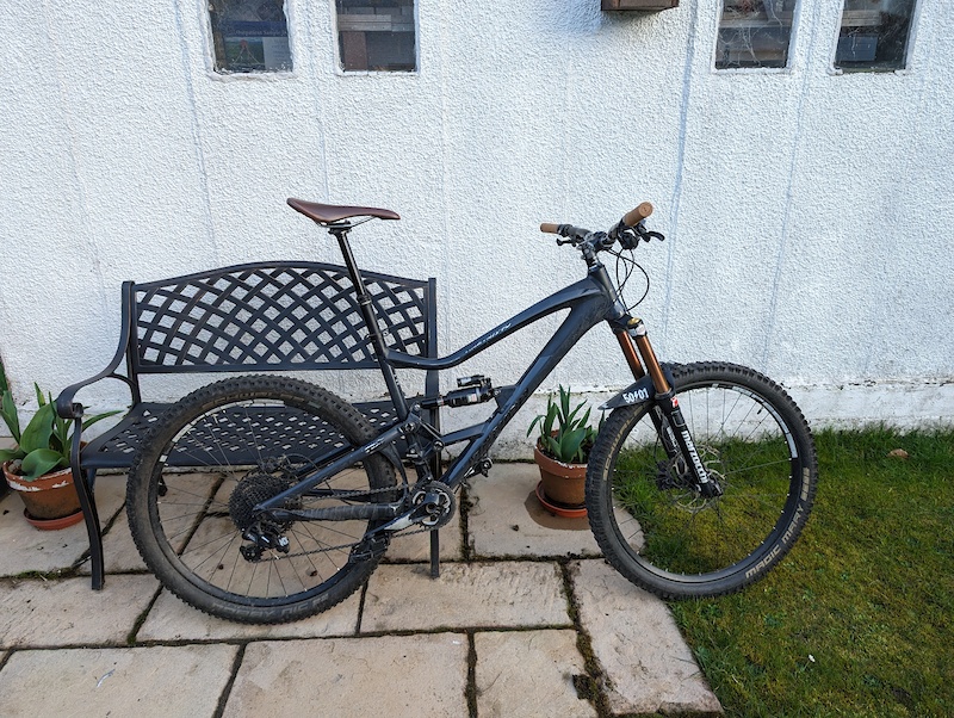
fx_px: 662
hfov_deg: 71.5
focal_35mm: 24
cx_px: 477
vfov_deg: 56.9
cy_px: 359
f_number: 1.68
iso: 25
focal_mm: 6.9
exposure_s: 1/69.8
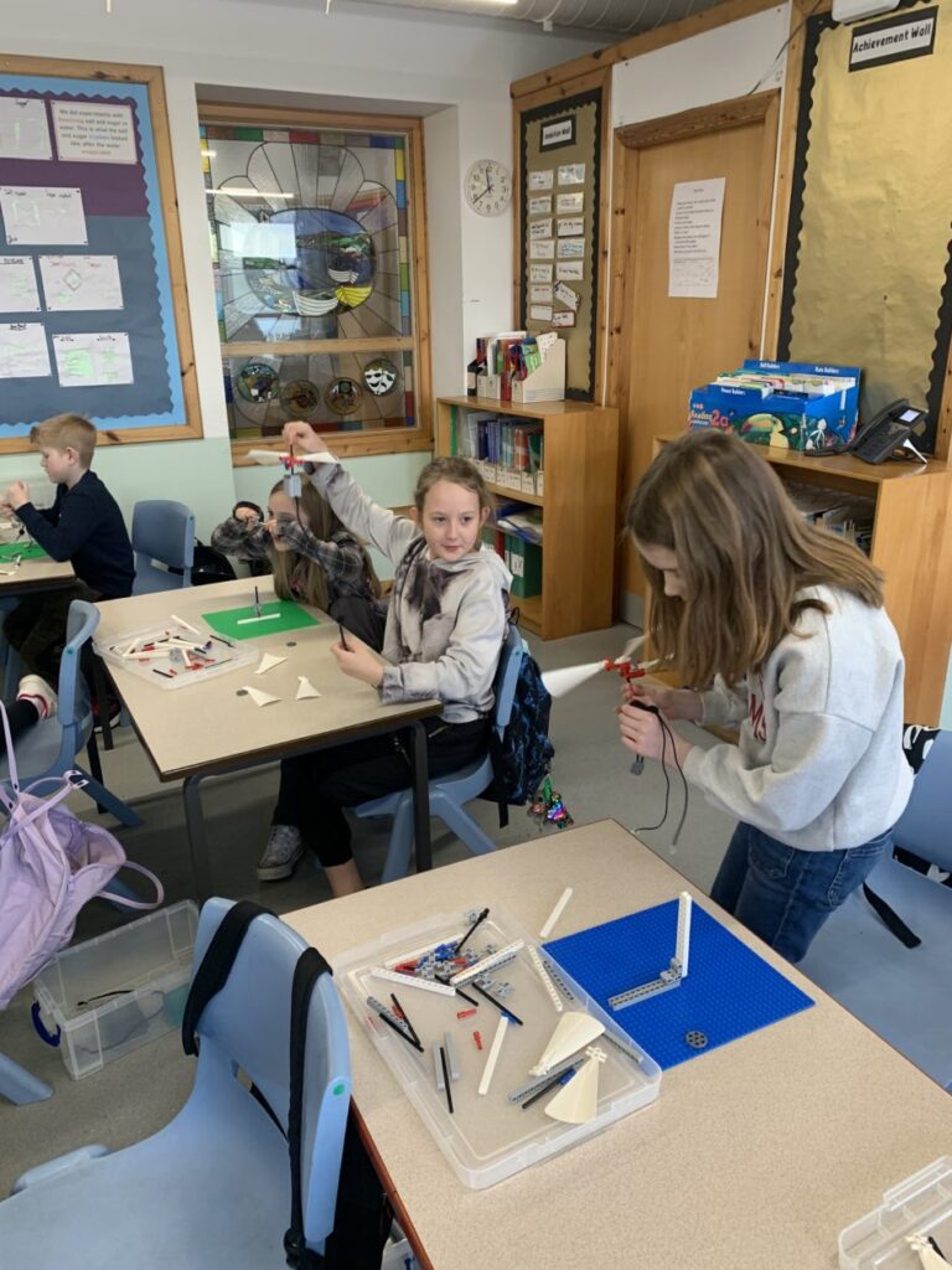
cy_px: 635
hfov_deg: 53.1
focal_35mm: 26
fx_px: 953
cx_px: 476
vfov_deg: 67.3
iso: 100
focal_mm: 4.25
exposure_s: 1/69
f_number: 1.8
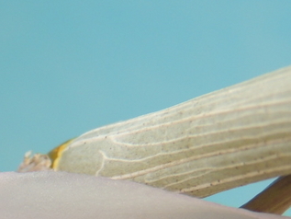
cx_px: -200
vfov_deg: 6.4
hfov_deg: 8.4
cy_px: 391
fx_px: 1909
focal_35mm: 227
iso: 100
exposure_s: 1/80
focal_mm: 10.7
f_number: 3.7
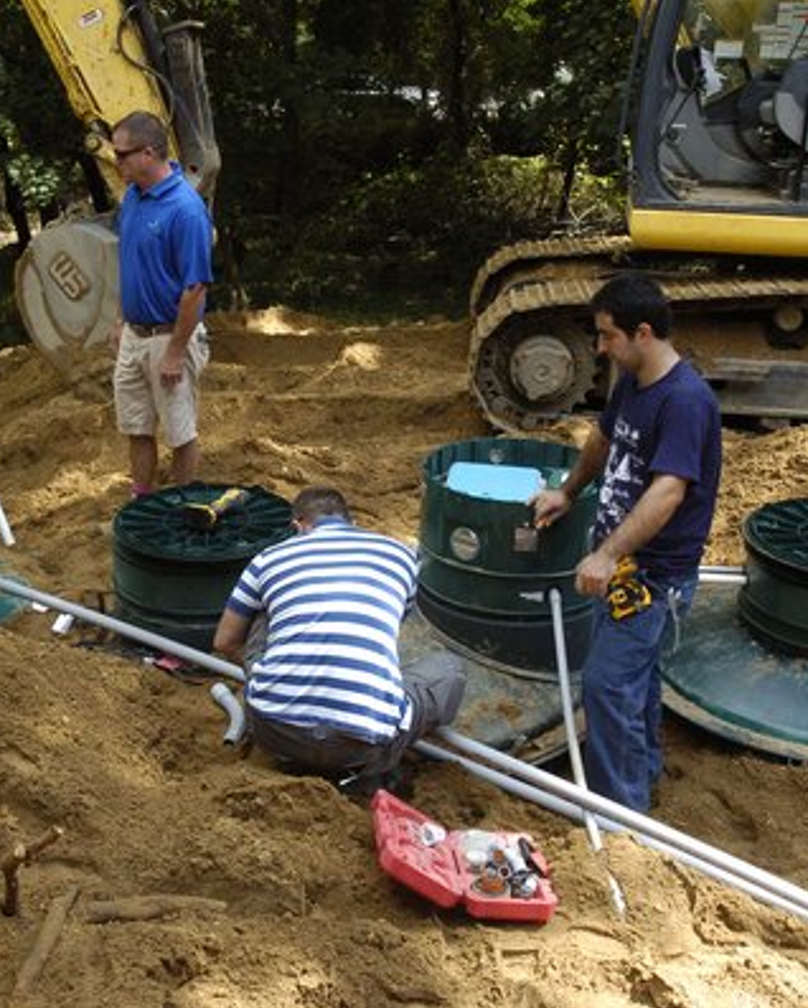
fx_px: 1404
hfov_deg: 31.7
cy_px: 505
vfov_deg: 39.5
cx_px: 239
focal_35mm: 47
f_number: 7.1
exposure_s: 1/200
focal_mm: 22
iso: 500
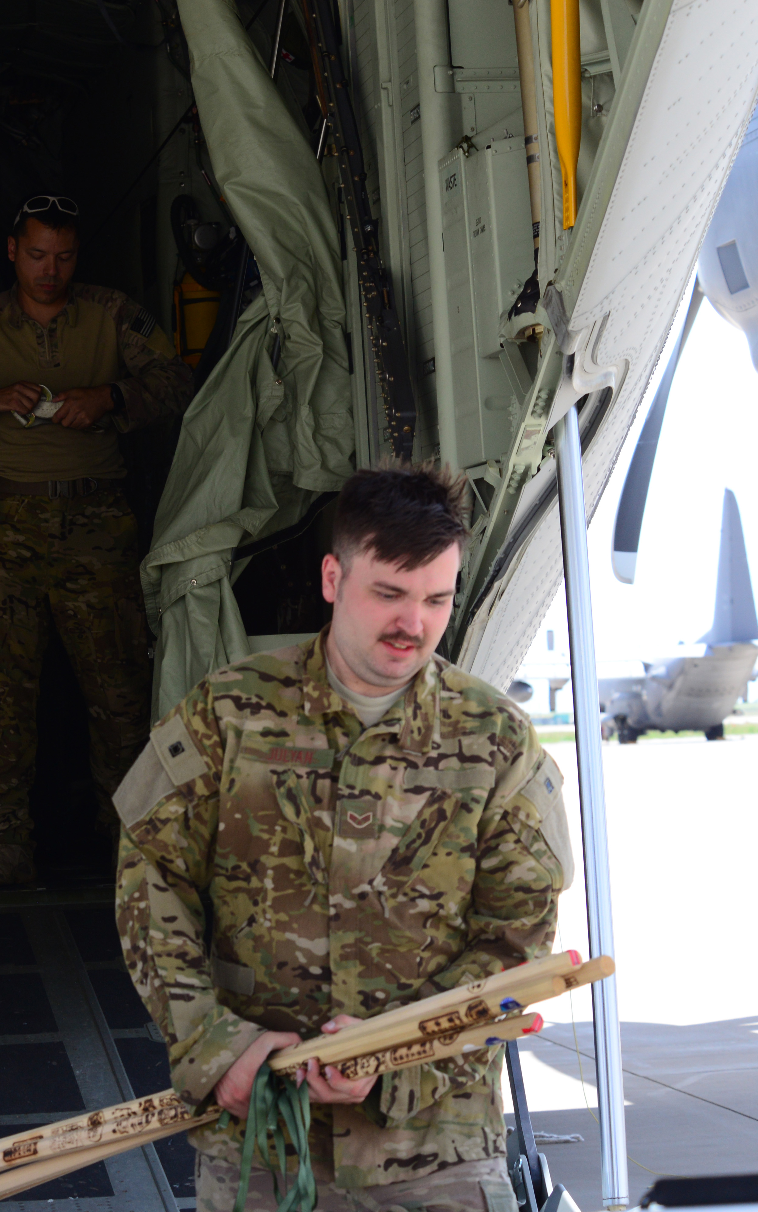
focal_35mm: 123
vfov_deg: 17.0
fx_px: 4066
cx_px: 80
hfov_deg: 10.6
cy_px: 604
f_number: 6.3
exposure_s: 1/640
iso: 640
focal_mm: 80
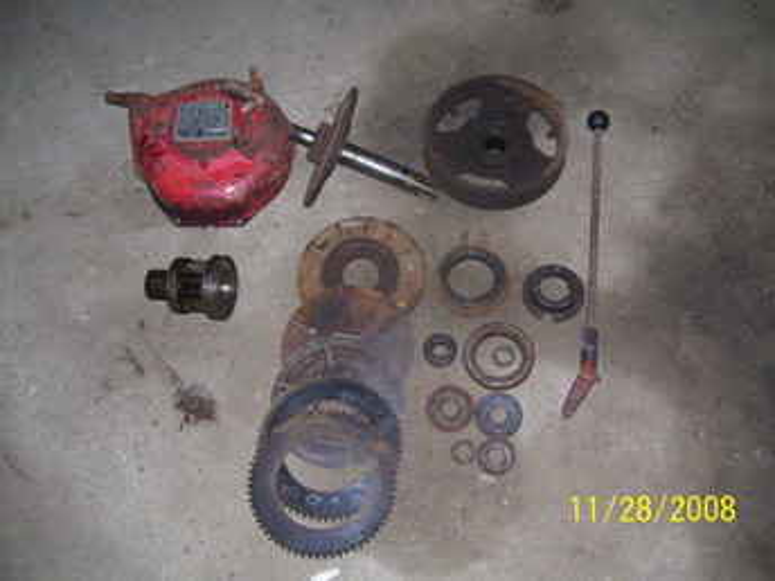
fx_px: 828
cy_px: 290
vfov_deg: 38.7
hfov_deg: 50.1
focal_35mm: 37
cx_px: 388
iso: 125
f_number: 2.7
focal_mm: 6
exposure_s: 1/60
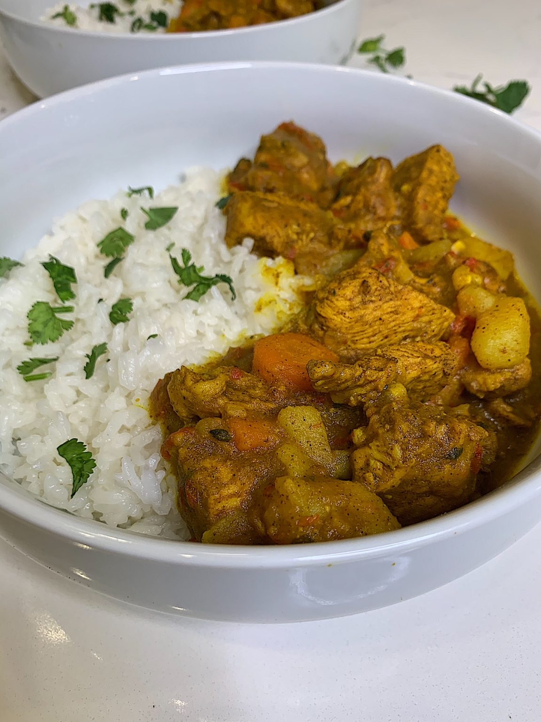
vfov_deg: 67.3
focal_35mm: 26
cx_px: 270
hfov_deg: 53.1
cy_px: 361
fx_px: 542
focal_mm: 4.25
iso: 64
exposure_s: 1/118
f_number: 1.8
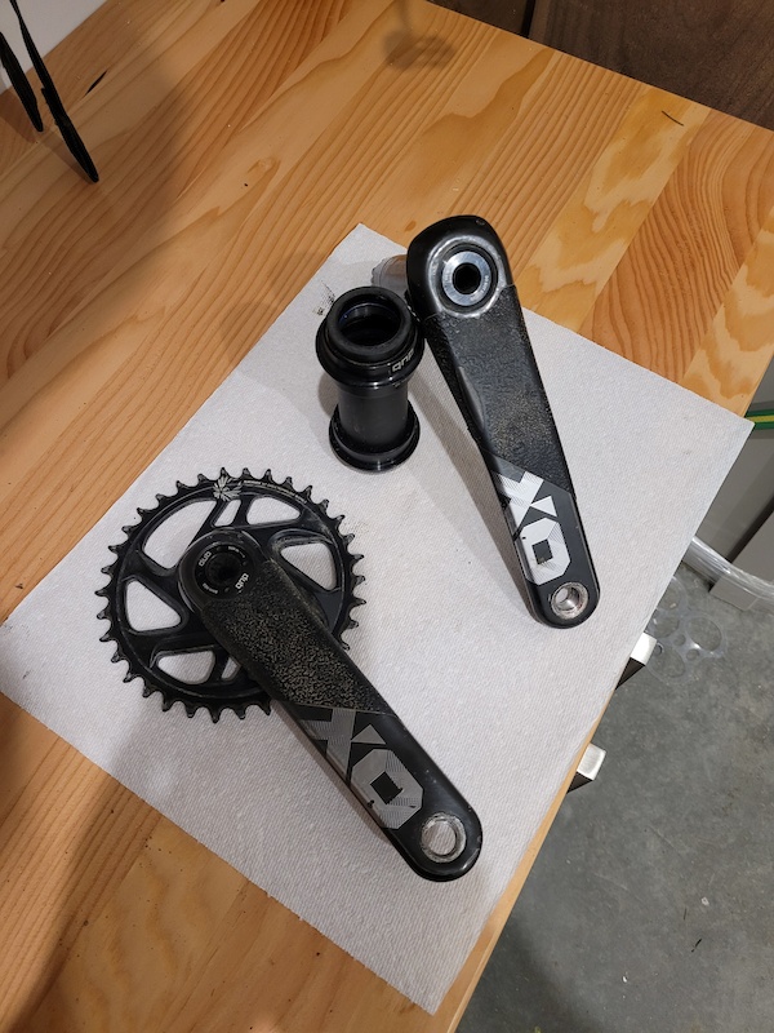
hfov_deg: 53.1
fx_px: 775
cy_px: 516
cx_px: 387
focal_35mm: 26
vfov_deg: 67.3
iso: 400
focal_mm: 5.4
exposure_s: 1/40
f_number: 1.8
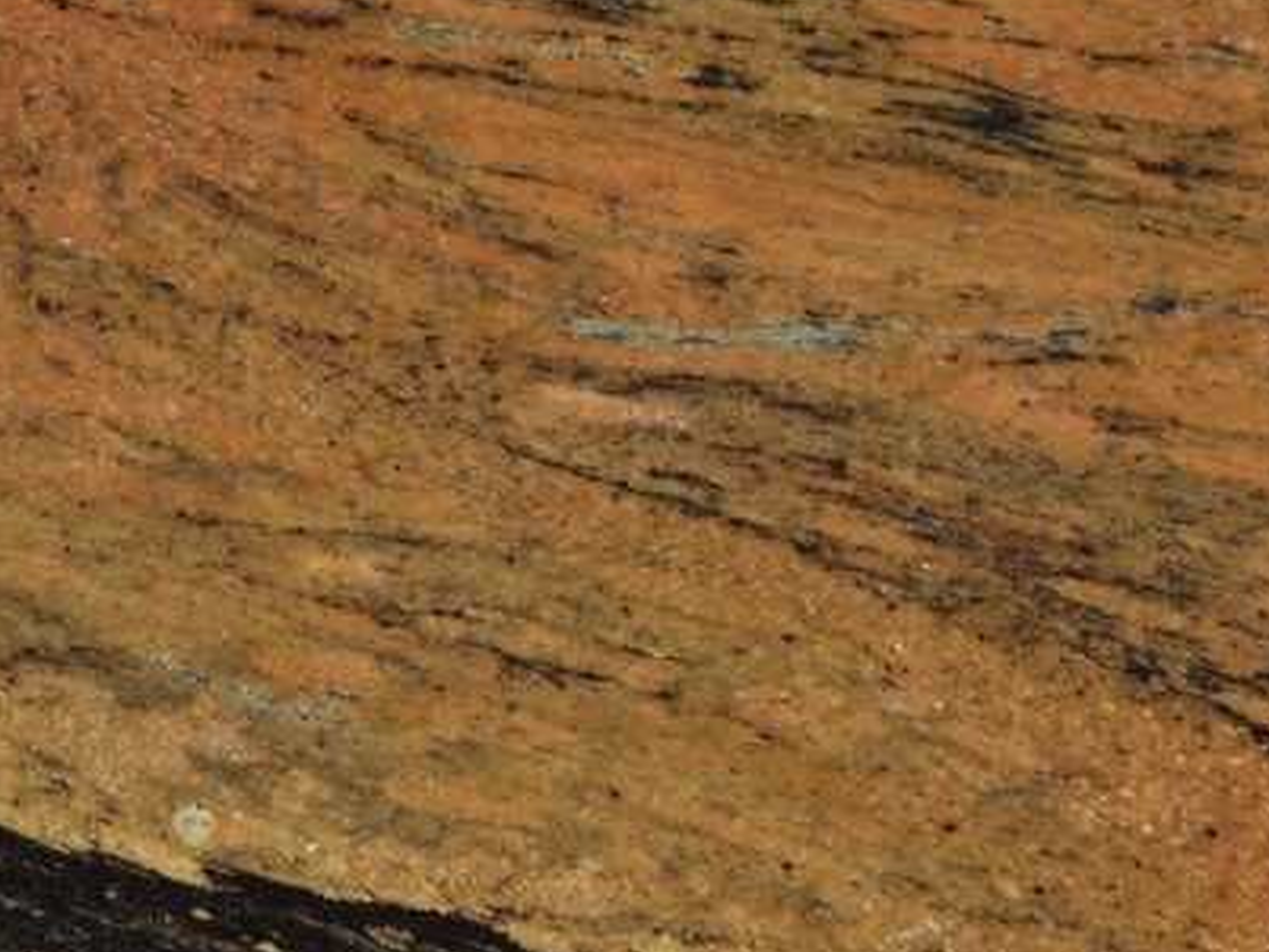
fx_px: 2933
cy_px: 187
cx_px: 920
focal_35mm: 80
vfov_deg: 18.3
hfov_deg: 24.2
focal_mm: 28
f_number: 10
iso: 200
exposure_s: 1/500
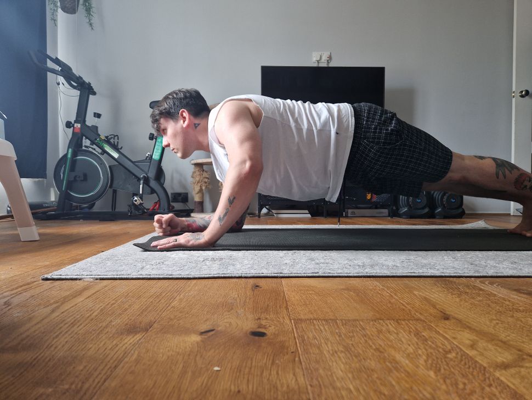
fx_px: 354
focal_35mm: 23
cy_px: 200
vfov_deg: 58.9
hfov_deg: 73.9
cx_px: 266
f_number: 1.8
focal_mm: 5.4
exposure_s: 1/50
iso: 100
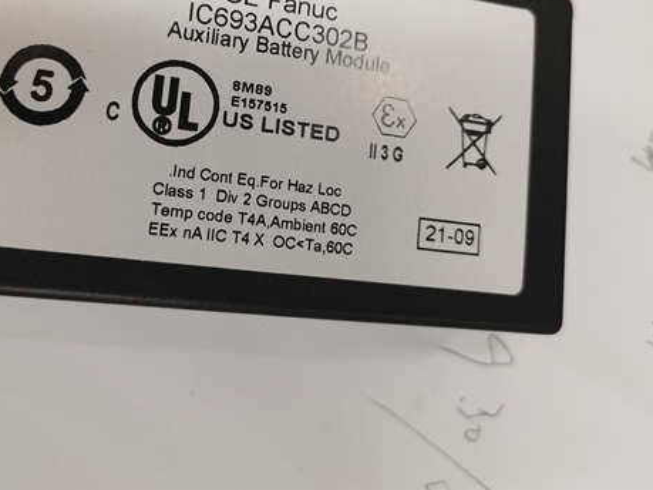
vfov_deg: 41.4
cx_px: 286
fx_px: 641
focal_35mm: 34
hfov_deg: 53.8
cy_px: 172
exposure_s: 1/100
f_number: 1.8
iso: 200
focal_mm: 5.58
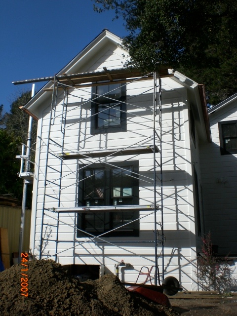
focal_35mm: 38
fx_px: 347
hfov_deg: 37.7
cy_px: 158
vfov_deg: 49.0
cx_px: 118
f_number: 4.4
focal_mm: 6.3
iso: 50
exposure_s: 1/1000
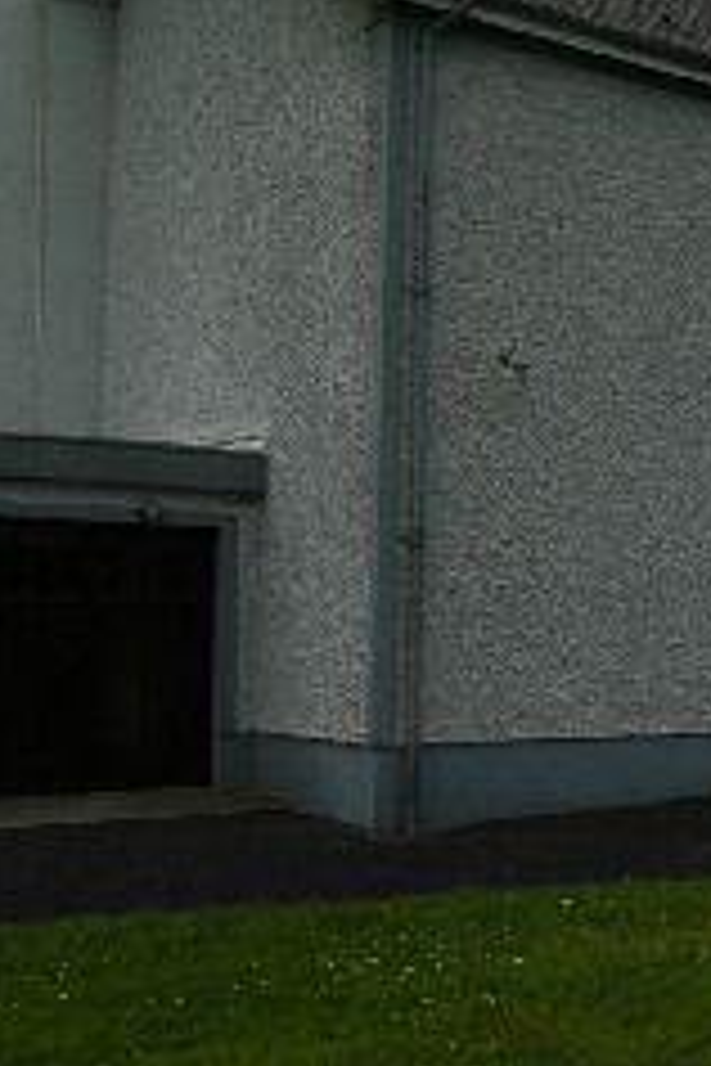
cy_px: 605
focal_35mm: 53
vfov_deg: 37.5
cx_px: 1269
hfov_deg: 19.4
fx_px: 1570
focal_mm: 12
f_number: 11
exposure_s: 1/500
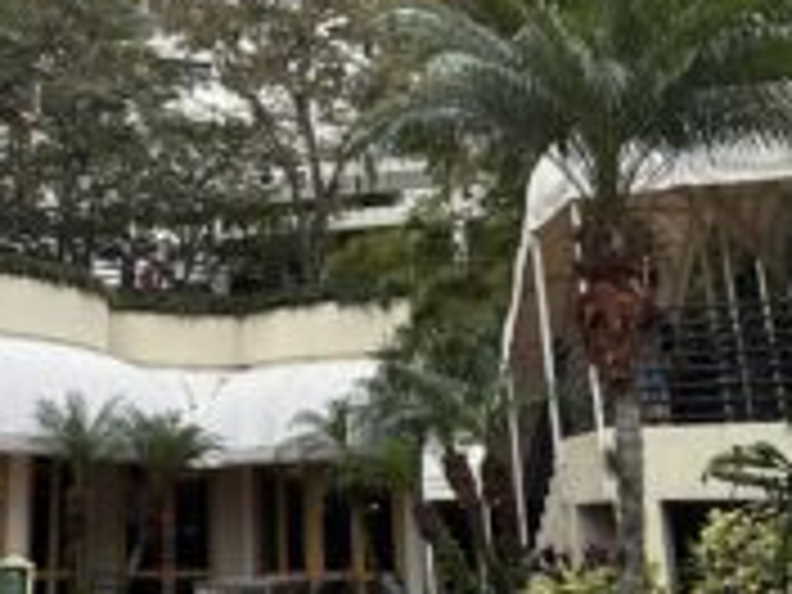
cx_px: 176
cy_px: -200
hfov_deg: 29.2
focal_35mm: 65
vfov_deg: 20.4
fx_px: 1487
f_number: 1.78
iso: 80
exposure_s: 1/1664
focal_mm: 6.86
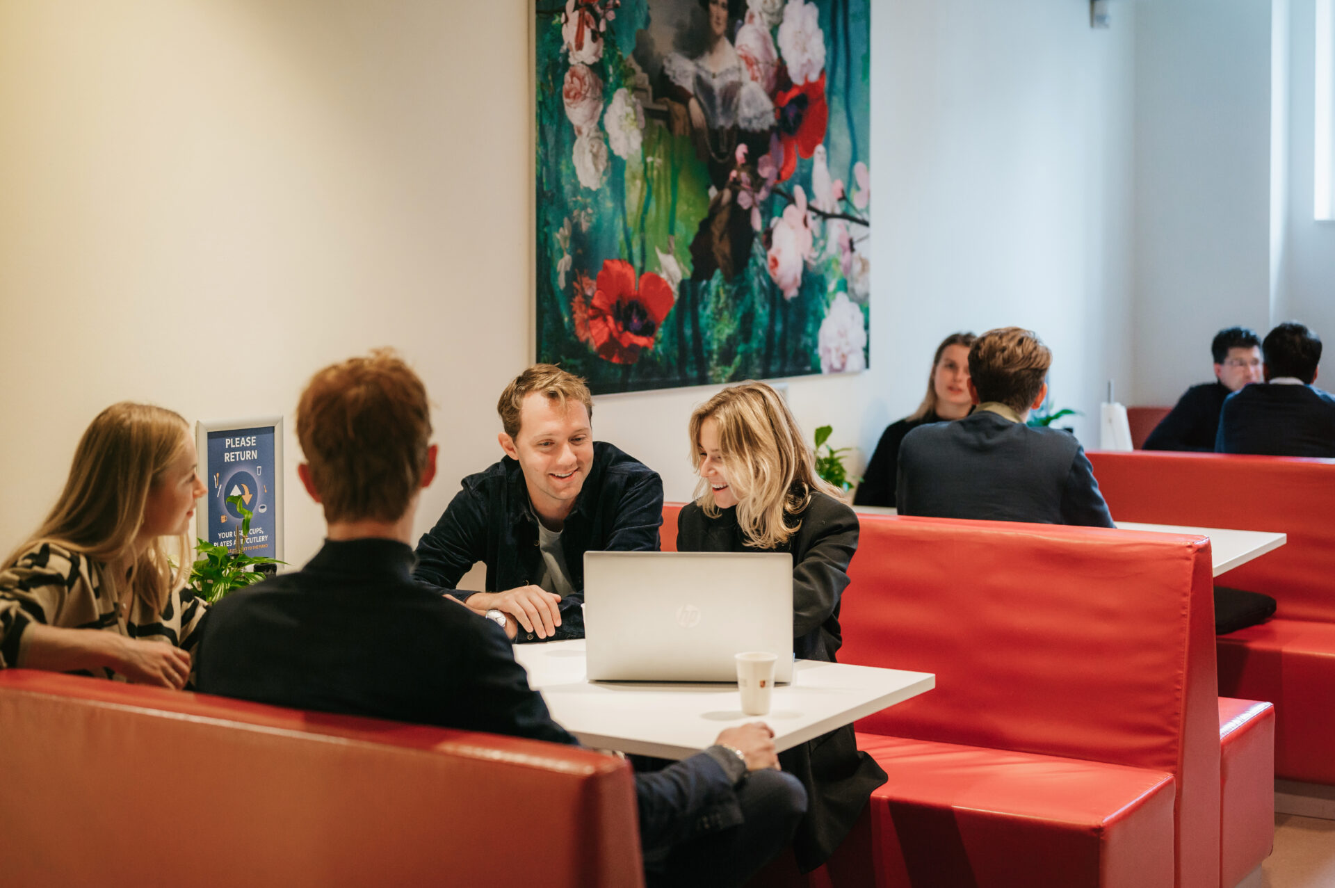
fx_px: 1853
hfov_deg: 39.6
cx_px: 668
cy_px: 444
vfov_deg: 27.0
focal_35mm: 50
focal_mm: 50
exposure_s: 1/200
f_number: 1.8
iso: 640
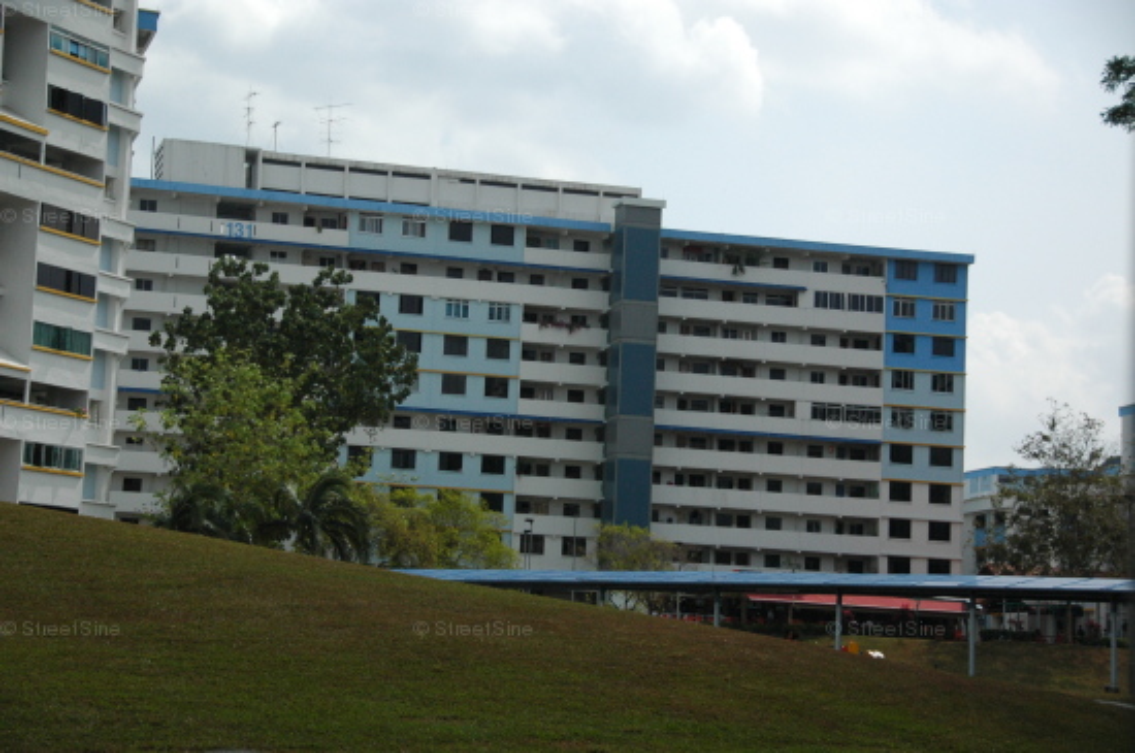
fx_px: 2597
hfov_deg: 24.7
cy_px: 376
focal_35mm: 82
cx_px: 568
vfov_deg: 16.5
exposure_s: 1/5000
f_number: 4.8
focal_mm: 55
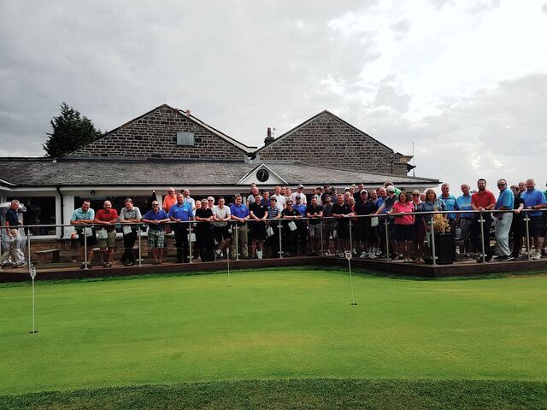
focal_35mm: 26
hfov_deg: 67.3
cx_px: 274
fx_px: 411
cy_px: 205
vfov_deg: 53.1
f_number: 1.7
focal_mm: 4.2
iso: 50
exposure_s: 1/3128
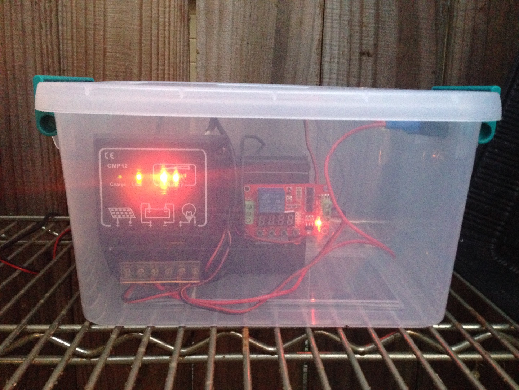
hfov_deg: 55.4
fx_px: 495
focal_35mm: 33
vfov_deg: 42.9
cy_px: 195
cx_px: 260
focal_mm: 4.12
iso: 500
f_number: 2.4
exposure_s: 1/15
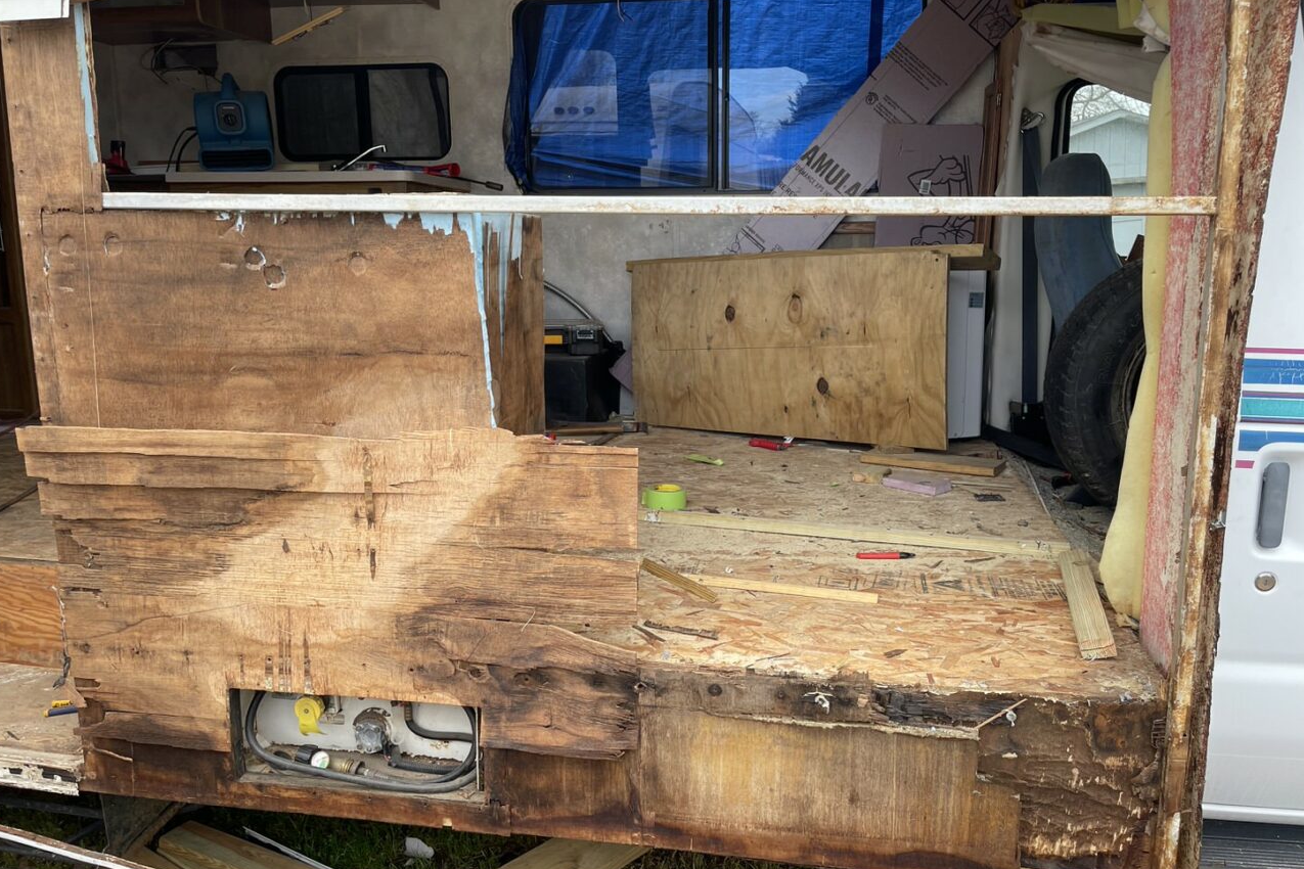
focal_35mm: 28
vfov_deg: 46.4
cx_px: 662
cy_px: 405
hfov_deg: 65.5
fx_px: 1014
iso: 32
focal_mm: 5.1
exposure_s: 1/472
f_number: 1.6
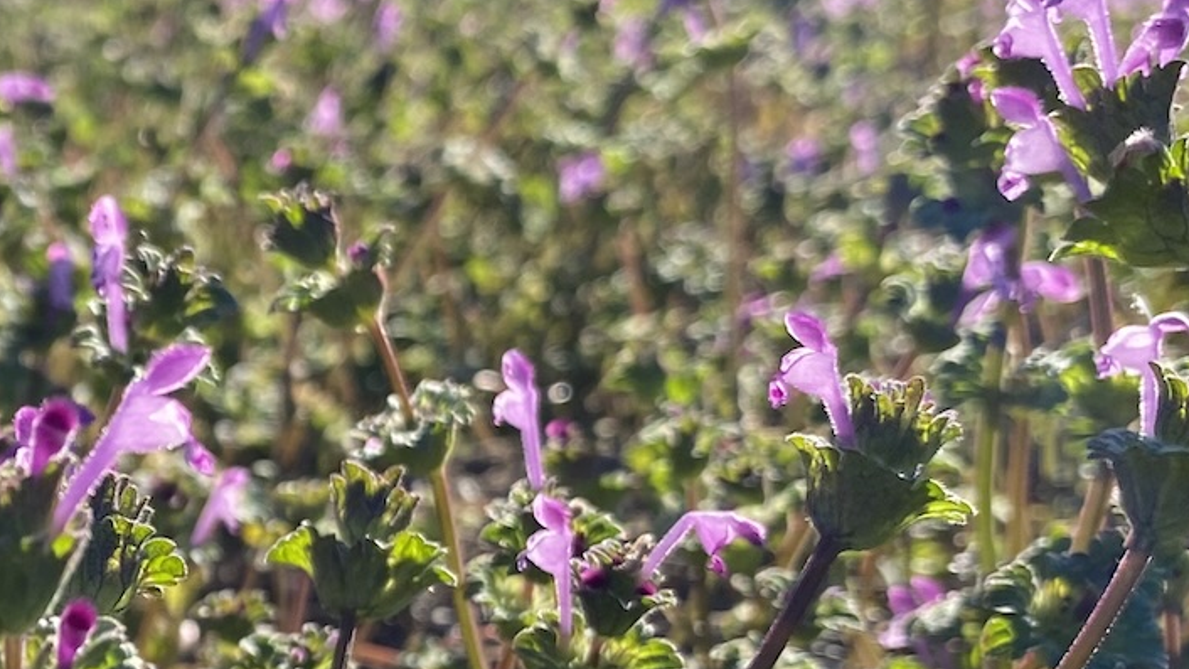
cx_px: -5
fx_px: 2427
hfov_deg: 26.1
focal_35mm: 77
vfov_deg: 15.5
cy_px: 625
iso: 32
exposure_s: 1/1232
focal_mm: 4.25
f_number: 1.8
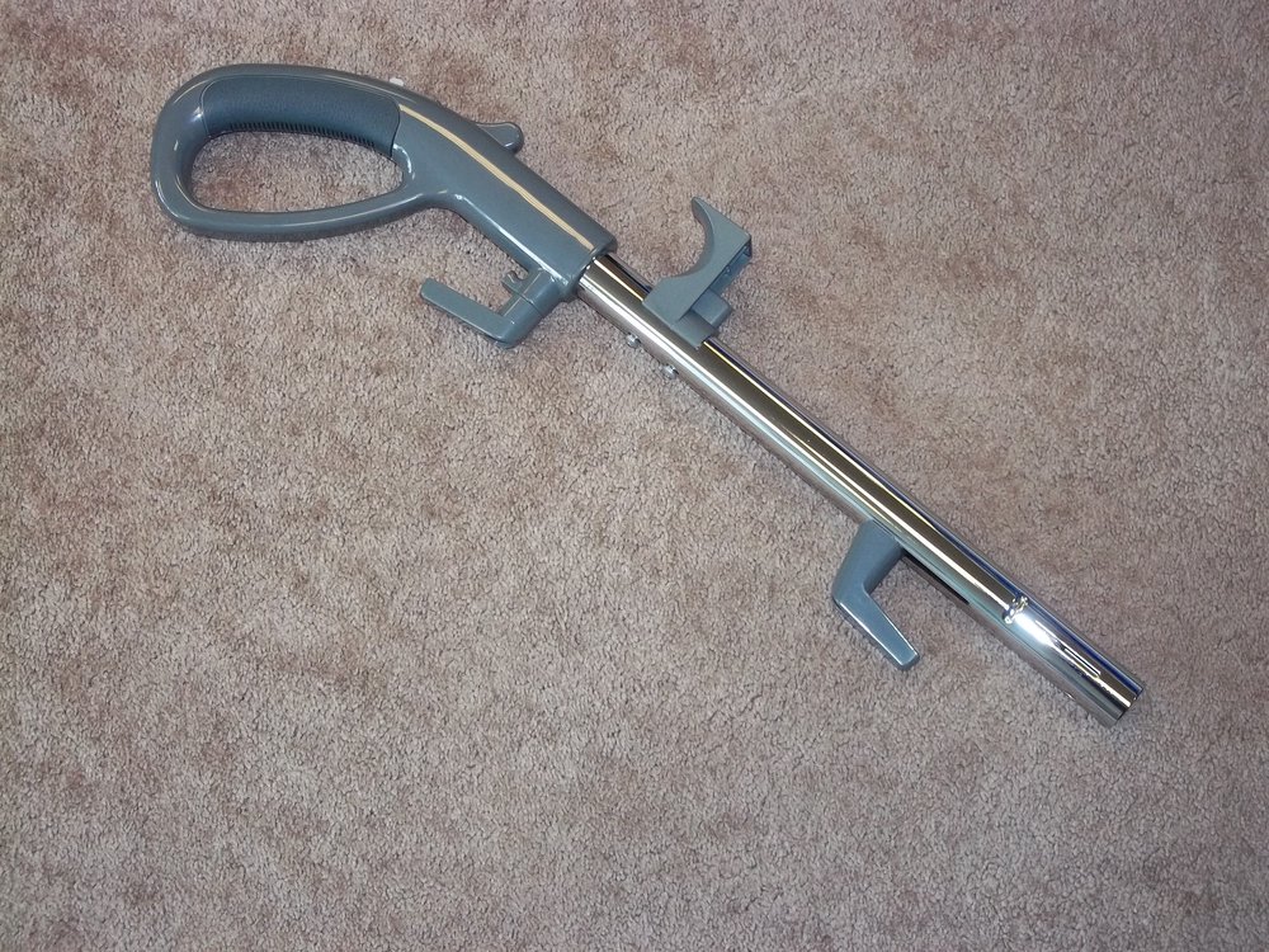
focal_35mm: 62
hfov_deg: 31.2
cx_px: 634
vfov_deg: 23.7
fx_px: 2273
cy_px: 476
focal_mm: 11
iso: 160
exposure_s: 1/50
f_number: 4.1
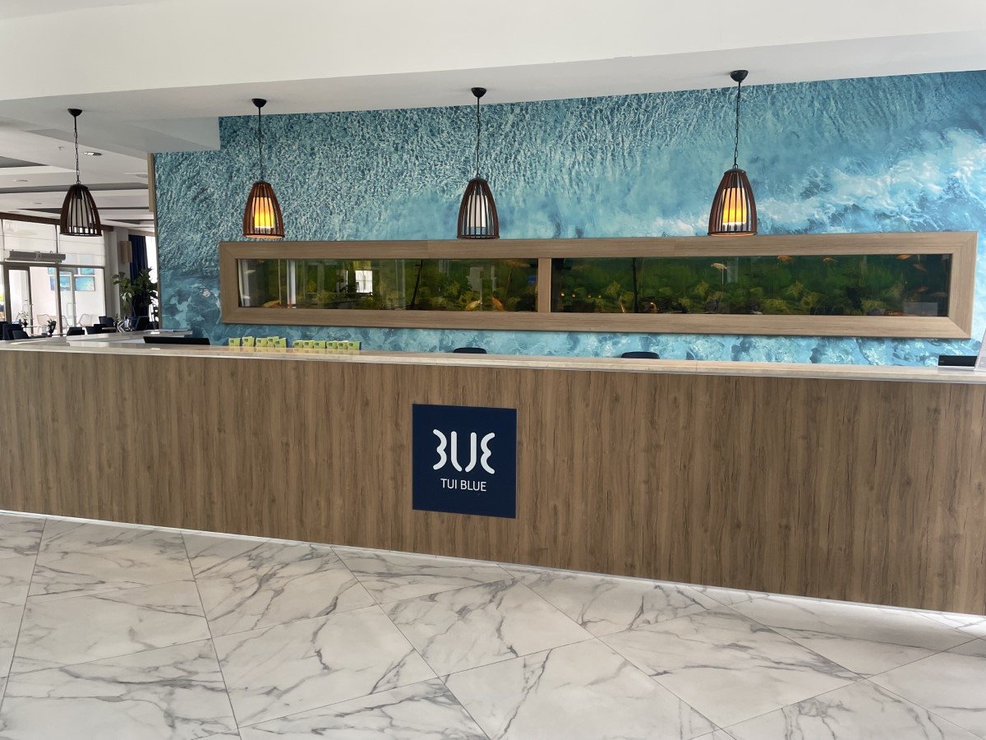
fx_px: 741
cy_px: 370
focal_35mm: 26
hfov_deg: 67.3
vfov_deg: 53.1
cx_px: 493
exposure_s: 1/121
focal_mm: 4.2
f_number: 1.6
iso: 125
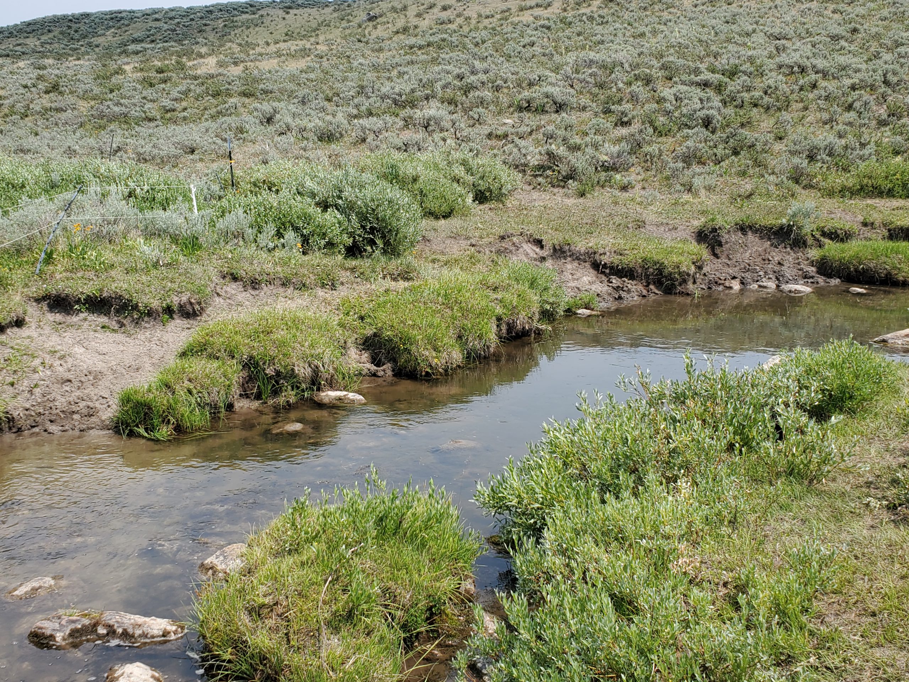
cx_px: 454
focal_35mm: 26
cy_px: 341
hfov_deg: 67.3
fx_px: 683
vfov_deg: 53.1
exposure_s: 1/1096
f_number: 2.4
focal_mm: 4.3
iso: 50
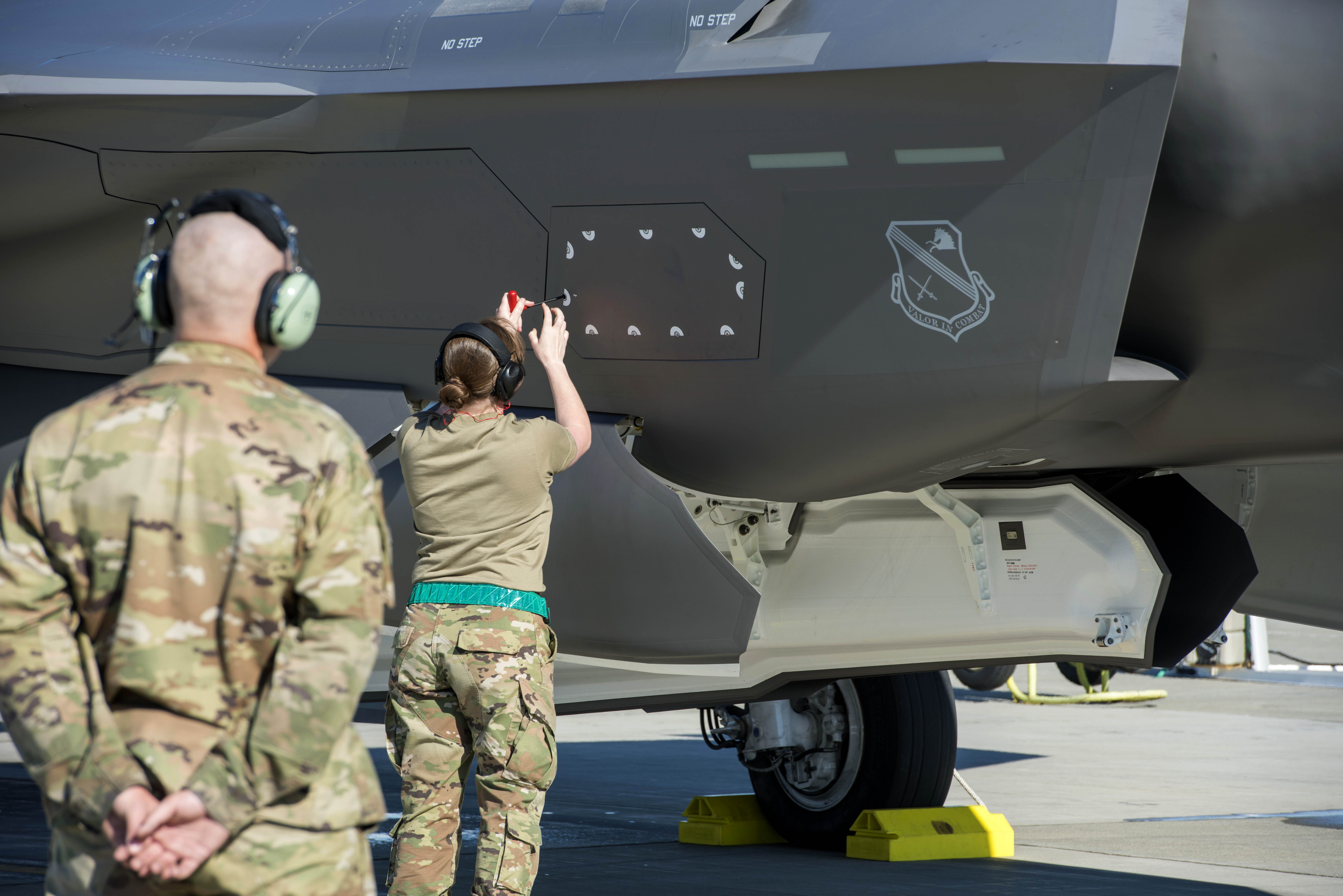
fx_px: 7463
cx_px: 672
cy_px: 448
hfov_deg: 10.3
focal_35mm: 200
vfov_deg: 6.9
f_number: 9
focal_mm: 200
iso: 100
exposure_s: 1/160
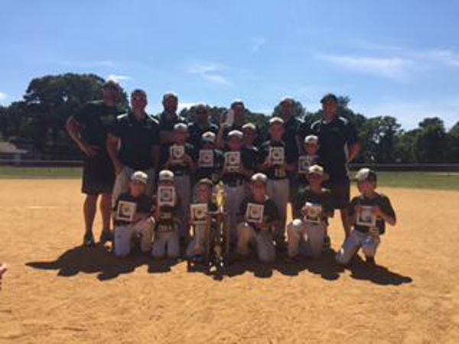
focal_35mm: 29
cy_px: 172
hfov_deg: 61.7
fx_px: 385
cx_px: 230
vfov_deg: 48.2
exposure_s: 1/2825
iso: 32
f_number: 2.2
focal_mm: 4.15
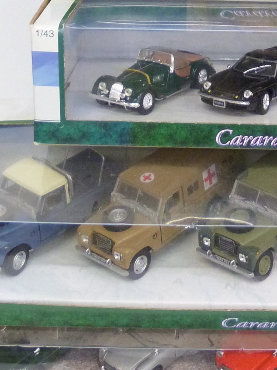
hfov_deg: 13.0
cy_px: -69
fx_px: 1206
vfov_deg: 16.7
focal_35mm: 113
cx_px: 265
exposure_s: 1/40
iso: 400
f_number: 3.1
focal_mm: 6.5
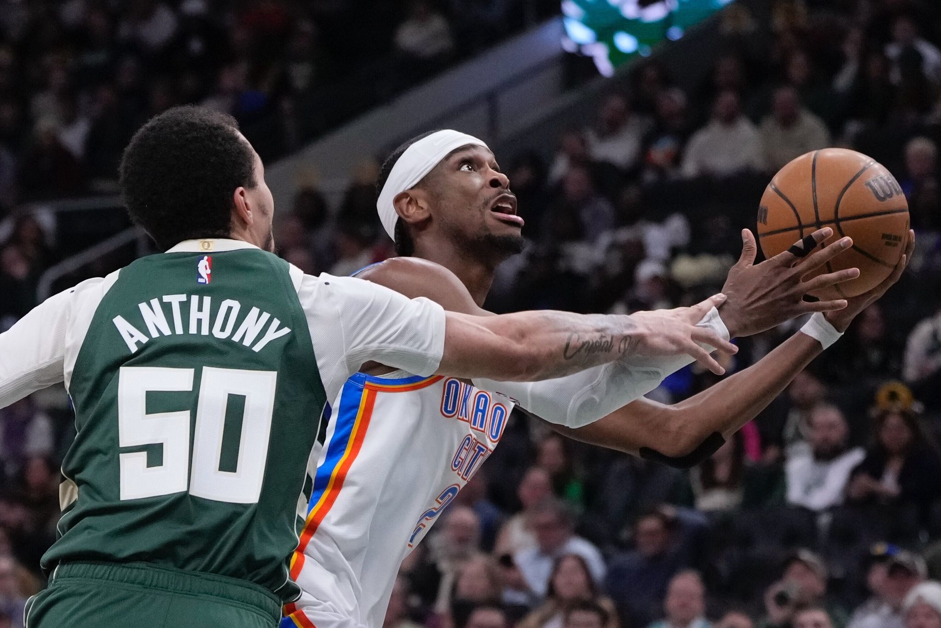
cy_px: 314
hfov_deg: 26.3
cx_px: 470
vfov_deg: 17.7
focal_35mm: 77
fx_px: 2013
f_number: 2.8
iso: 3200
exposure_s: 1/2000
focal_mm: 77
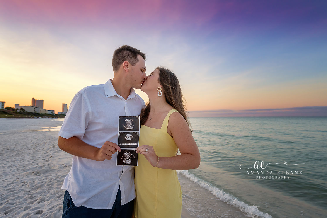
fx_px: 182
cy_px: 109
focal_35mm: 20
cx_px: 164
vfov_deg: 61.9
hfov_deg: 84.0
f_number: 5.6
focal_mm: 20
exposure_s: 1/500
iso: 500
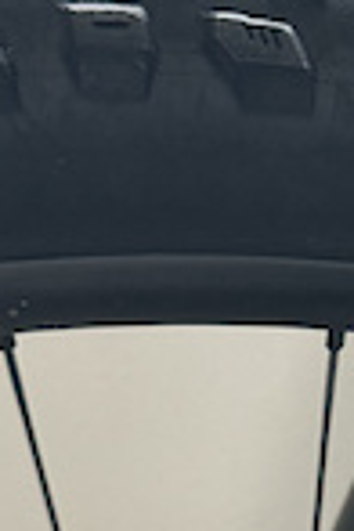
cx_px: 784
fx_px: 2006
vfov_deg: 15.0
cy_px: 433
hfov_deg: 9.2
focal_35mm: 136
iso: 200
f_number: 1.78
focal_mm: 6.76
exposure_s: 1/85
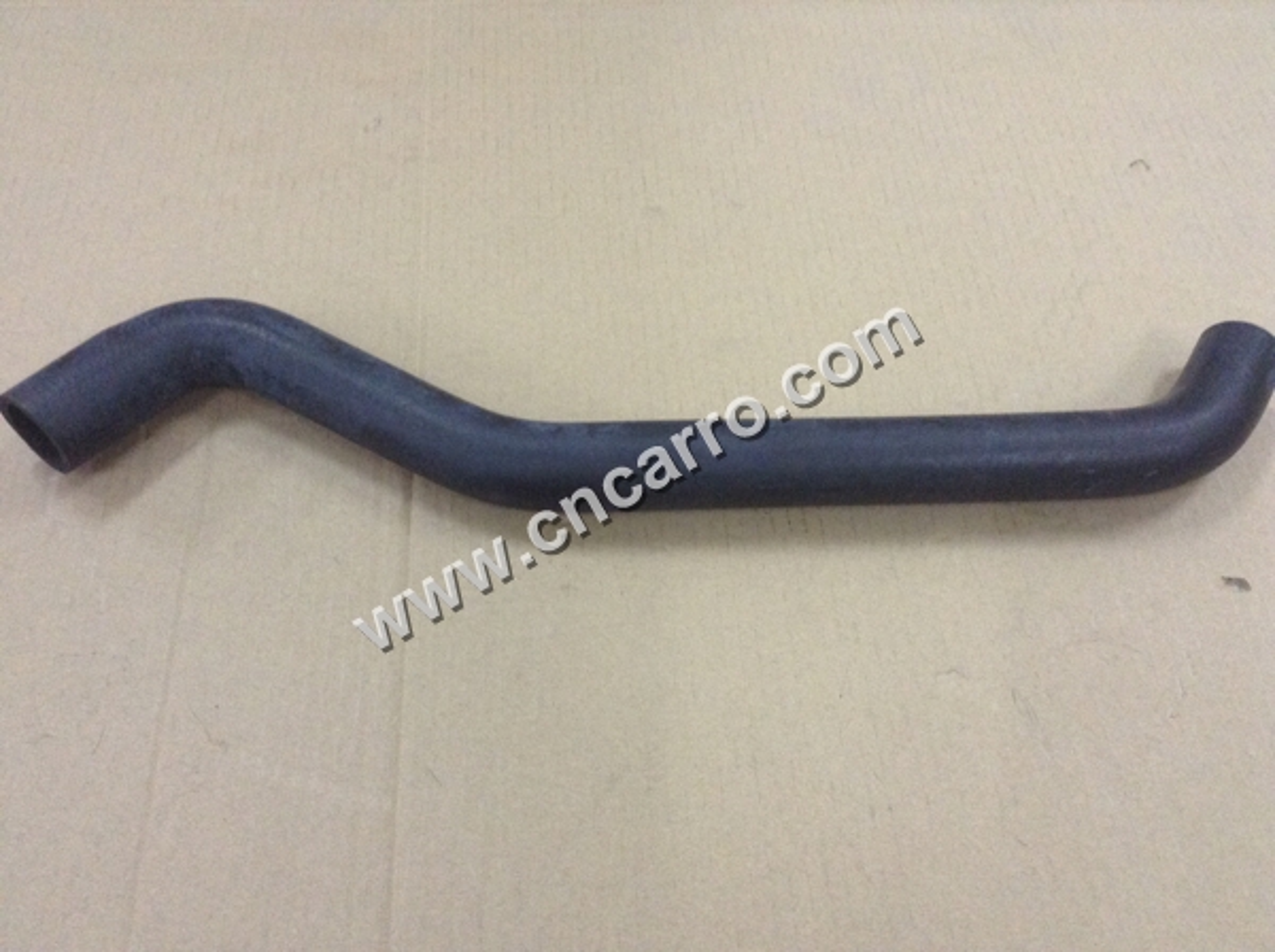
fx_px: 1214
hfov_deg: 55.4
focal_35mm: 33
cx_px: 638
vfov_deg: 42.8
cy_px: 476
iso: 200
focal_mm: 3.3
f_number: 2.4
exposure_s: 1/25
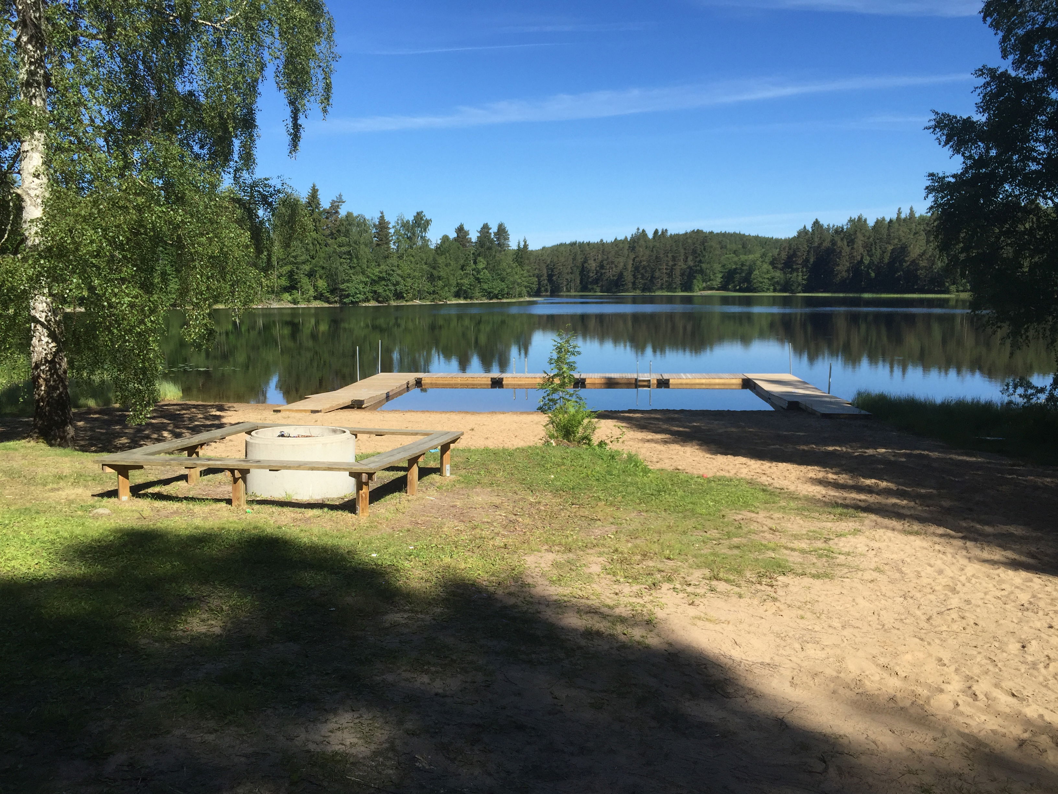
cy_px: 397
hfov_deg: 61.7
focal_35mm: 29
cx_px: 529
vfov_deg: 48.2
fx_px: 886
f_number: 2.2
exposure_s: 1/1464
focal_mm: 4.15
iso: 32
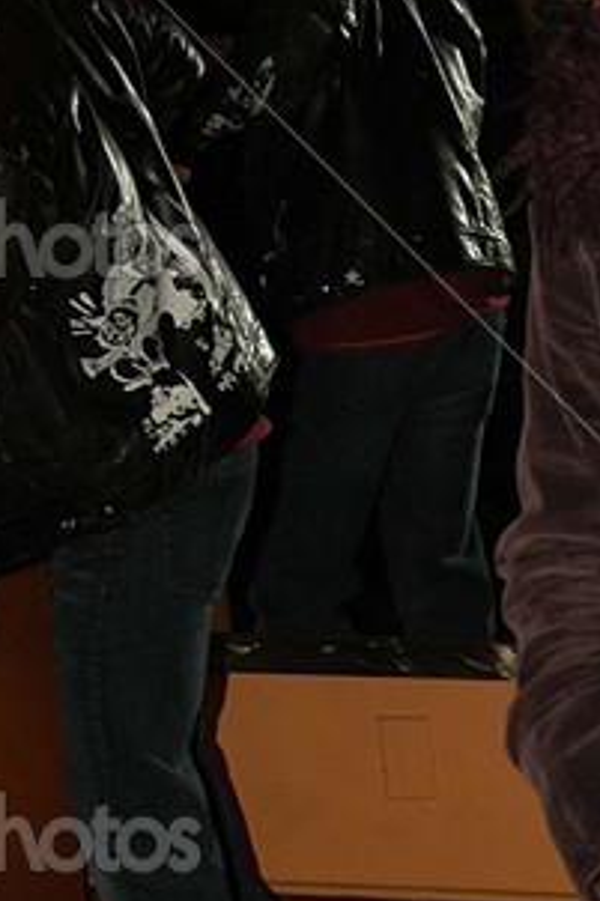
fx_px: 3053
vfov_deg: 16.5
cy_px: 843
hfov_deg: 10.7
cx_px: 997
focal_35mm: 122
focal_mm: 24
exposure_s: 1/200
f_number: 6.3
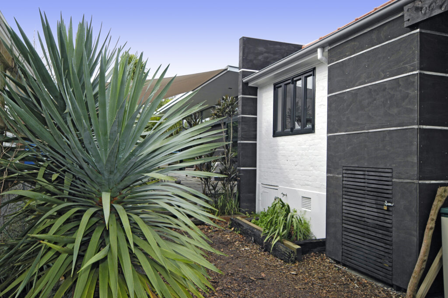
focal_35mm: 30
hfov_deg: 62.0
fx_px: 373
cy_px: 149
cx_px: 224
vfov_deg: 43.5
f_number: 8
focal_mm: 20
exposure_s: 1/100
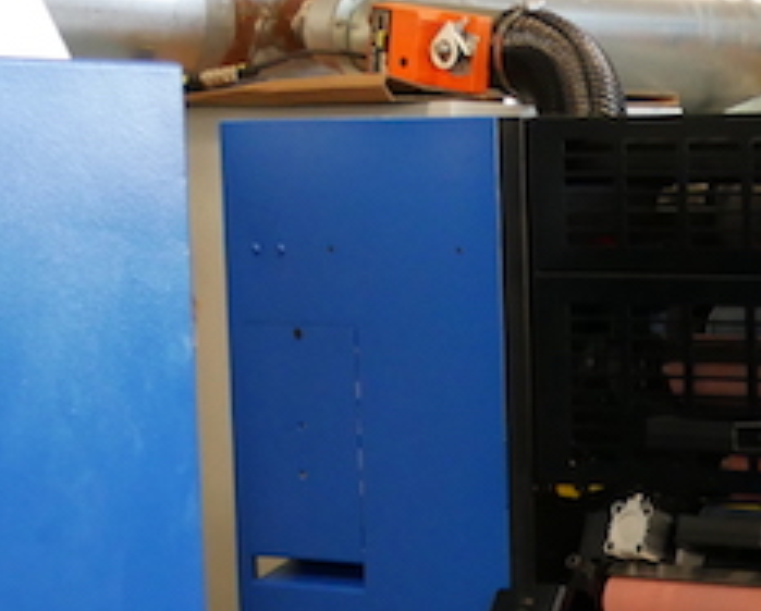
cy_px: 890
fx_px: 3586
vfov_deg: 9.5
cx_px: 1137
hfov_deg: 11.6
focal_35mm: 159
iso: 800
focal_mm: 19
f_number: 3.8
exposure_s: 1/60
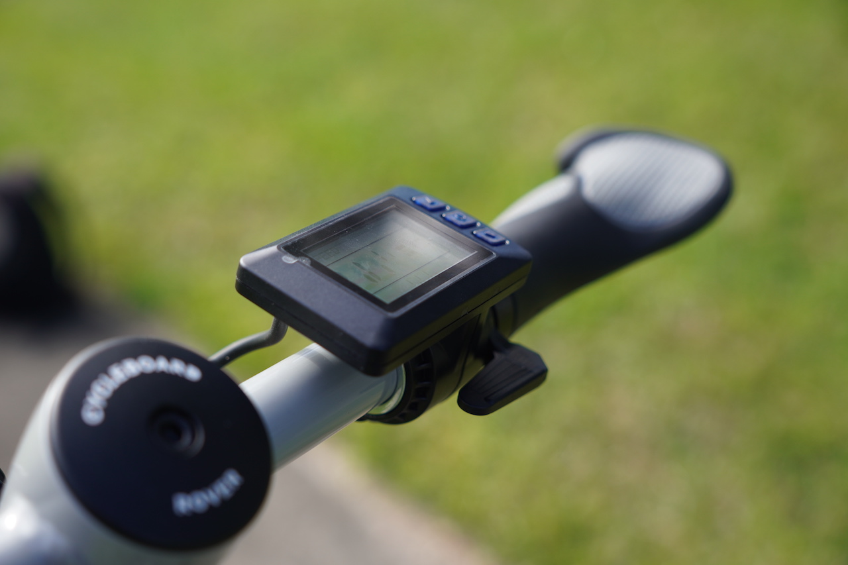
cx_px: 424
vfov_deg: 25.7
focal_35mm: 52
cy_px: 282
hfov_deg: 37.9
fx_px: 1236
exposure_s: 1/320
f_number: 3.2
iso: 100
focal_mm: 35
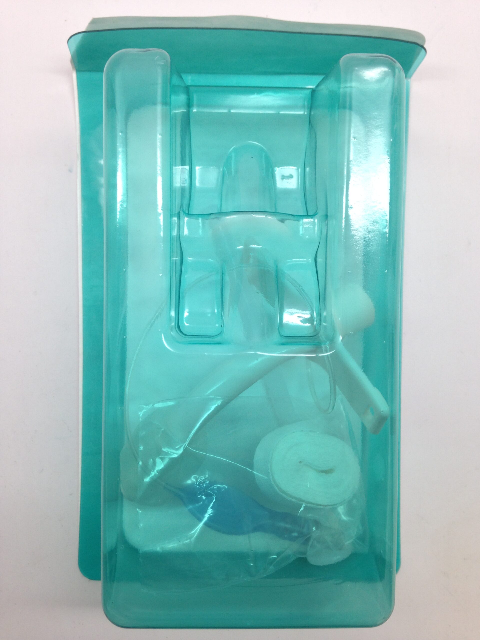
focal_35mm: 33
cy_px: 320
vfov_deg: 55.4
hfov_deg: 42.9
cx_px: 240
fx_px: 610
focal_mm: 4.12
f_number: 2.4
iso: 50
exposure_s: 1/30
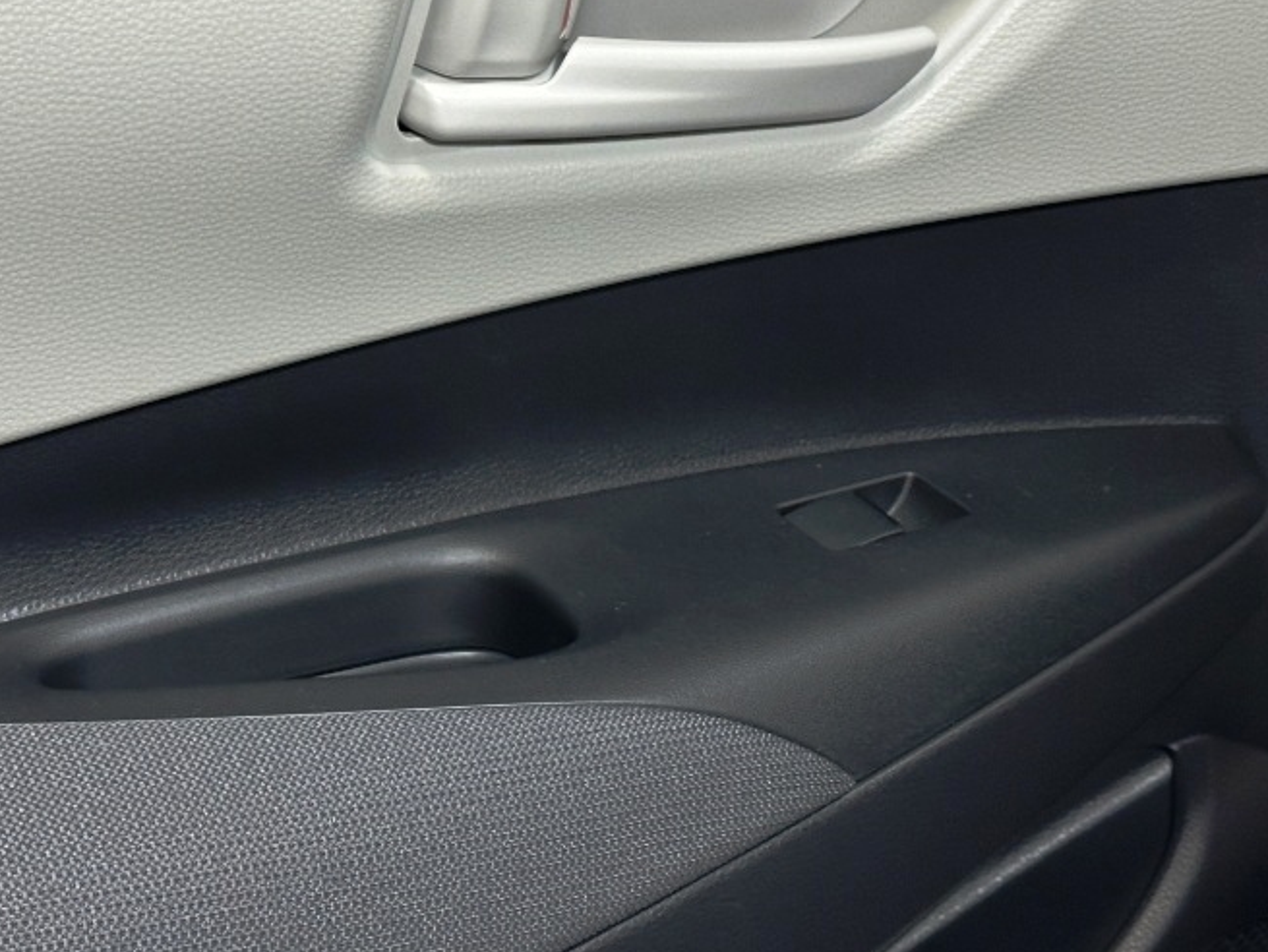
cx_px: 575
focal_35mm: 75
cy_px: 223
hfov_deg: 26.0
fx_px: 2749
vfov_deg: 19.5
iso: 200
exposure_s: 1/60
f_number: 1.78
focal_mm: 6.86
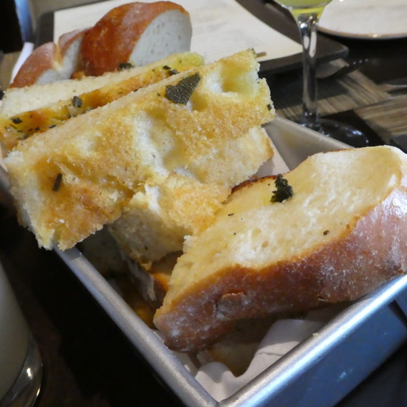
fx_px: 519
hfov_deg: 42.8
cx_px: 200
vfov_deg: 42.8
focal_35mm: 39
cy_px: 192
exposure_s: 1/50
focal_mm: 5.4
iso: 1600
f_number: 3.5
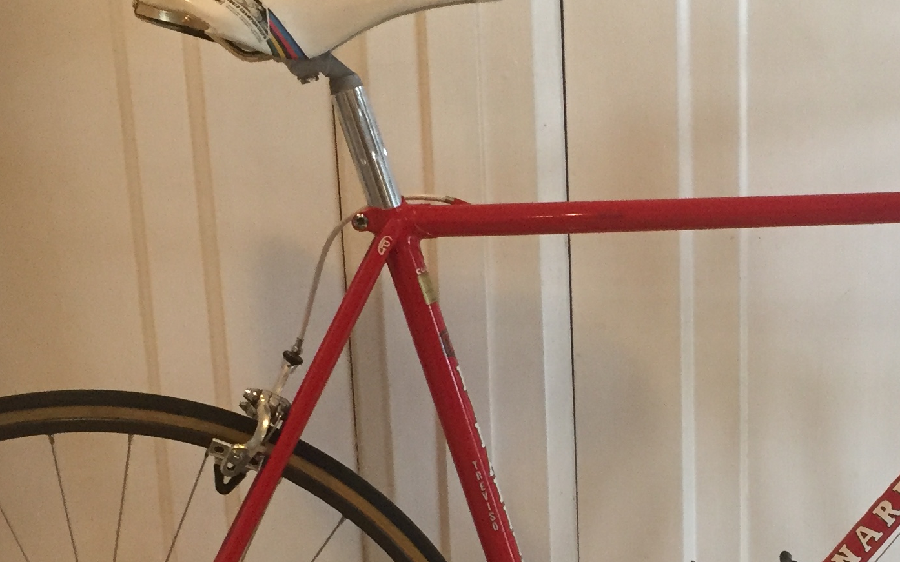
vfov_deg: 17.9
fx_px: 1766
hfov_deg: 28.2
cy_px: 480
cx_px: 658
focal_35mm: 72
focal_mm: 4.15
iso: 125
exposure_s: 1/30
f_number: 2.2
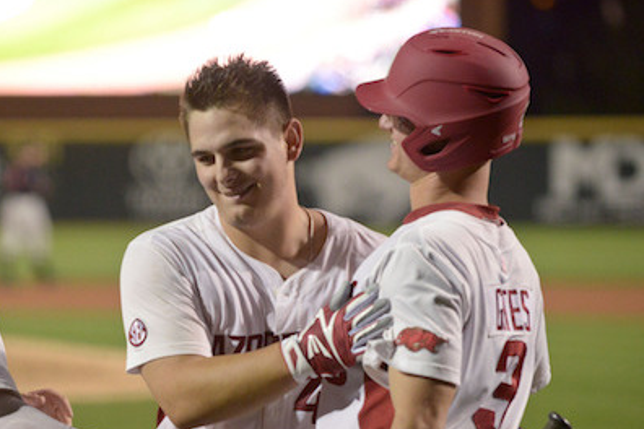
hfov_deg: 9.1
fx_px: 4060
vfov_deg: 6.0
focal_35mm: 227
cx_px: 195
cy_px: 304
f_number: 2.8
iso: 3200
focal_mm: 150
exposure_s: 1/1000
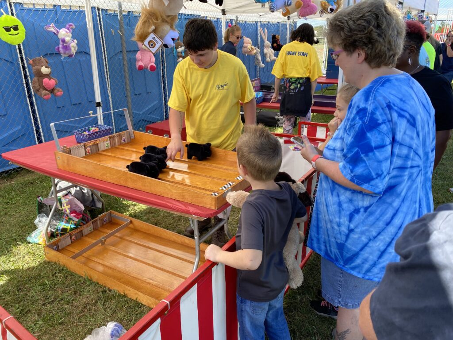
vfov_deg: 53.1
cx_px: 226
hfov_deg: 67.3
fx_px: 340
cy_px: 170
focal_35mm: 26
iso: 32
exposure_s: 1/454
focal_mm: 4.25
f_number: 1.8
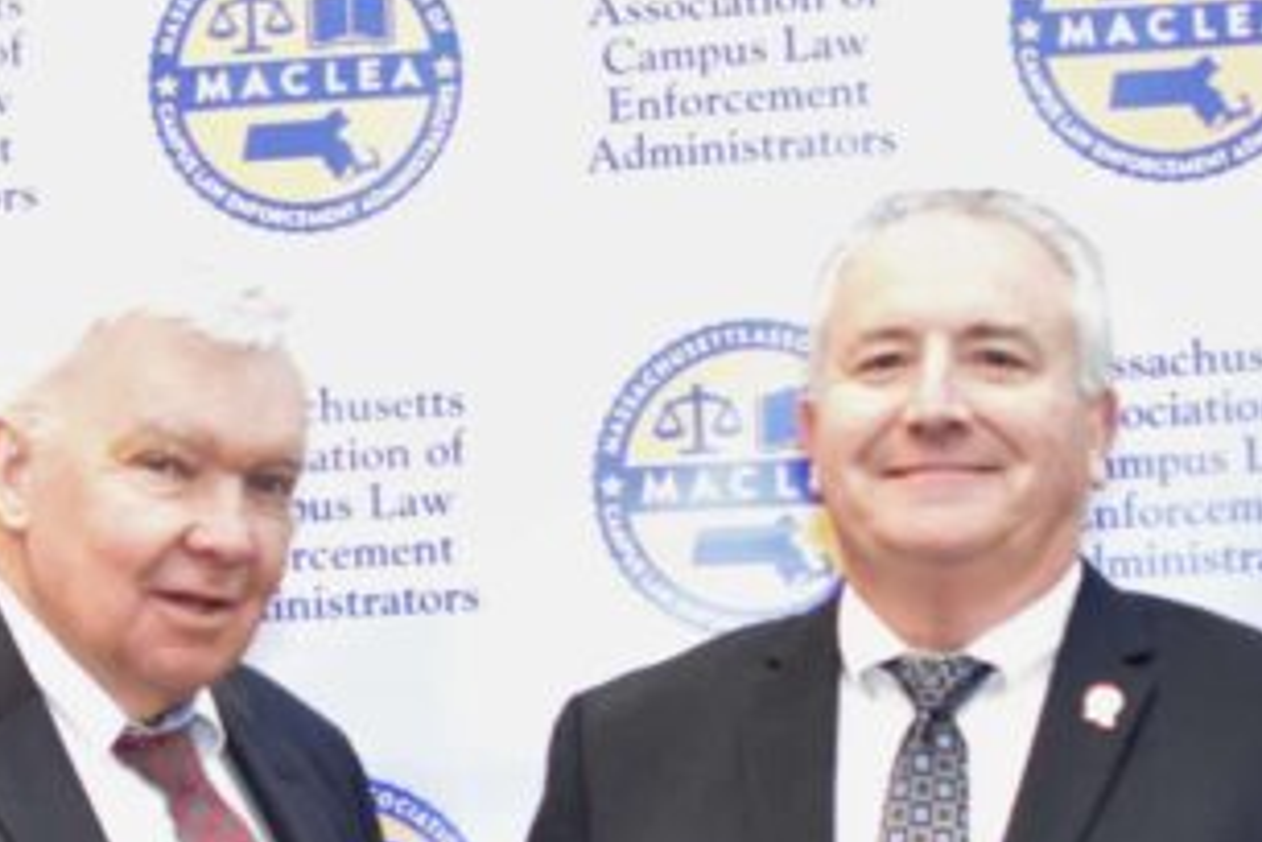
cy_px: 968
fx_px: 6158
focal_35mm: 176
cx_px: -181
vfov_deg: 7.8
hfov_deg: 11.5
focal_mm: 35
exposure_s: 1/125
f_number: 1.8
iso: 5600
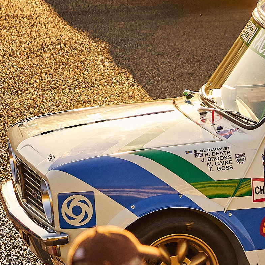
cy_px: 112
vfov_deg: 2.0
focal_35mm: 882
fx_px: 7639
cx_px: 398
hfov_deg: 2.0
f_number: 5.6
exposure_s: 1/1600
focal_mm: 282
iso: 640
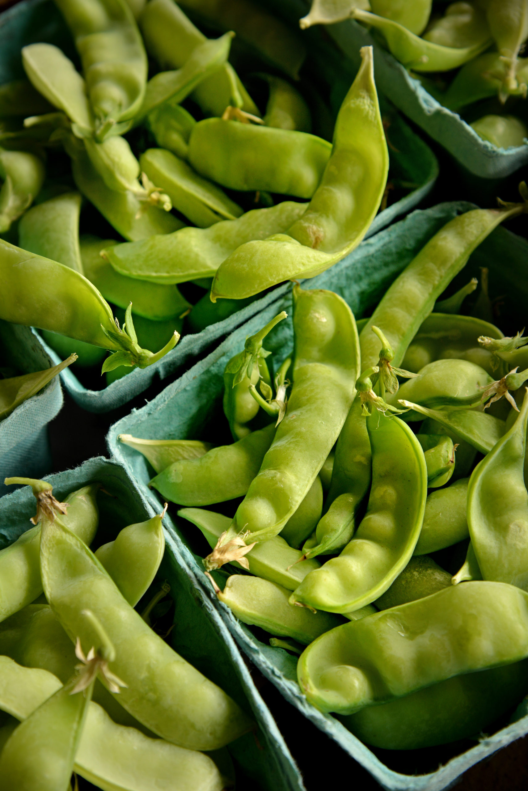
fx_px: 1714
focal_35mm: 78
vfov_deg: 26.0
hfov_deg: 17.5
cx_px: 264
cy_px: 396
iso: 400
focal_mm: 78
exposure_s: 1/125
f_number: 6.3
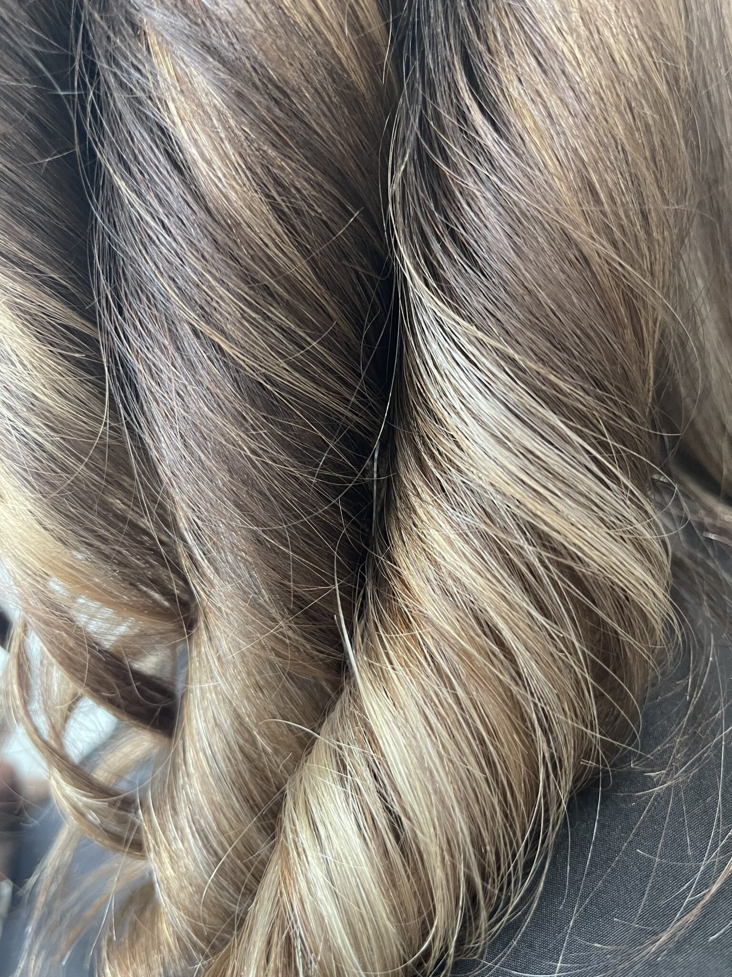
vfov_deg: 67.3
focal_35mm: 26
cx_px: 366
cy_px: 488
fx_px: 733
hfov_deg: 53.1
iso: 400
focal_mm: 5.1
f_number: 1.6
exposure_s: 1/60
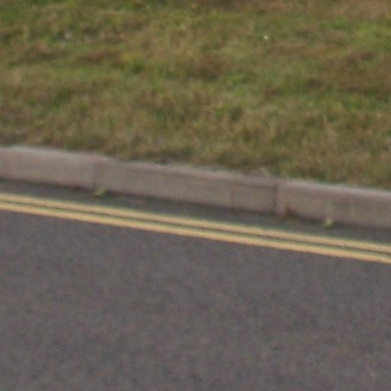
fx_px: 3259
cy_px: -753
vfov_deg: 6.3
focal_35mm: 255
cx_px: 447
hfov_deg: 6.8
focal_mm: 7.54
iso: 64
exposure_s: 1/60
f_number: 2.8
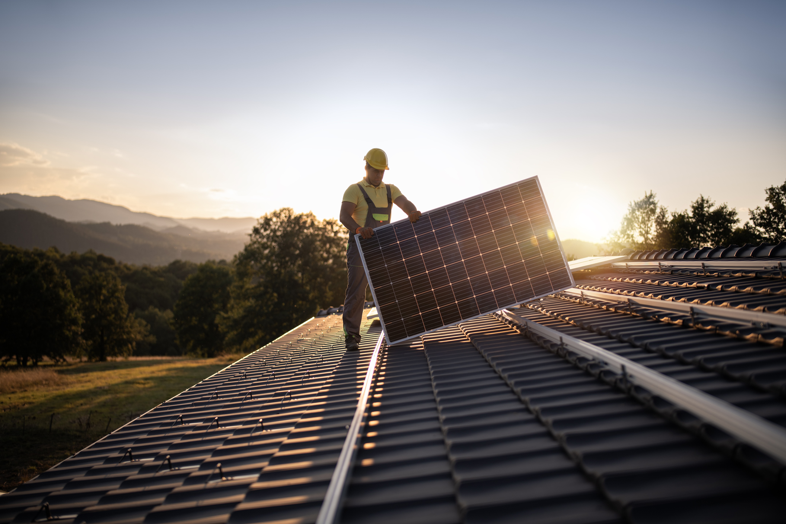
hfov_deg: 54.4
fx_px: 764
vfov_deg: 37.9
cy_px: 262
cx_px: 393
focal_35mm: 35
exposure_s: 1/2000
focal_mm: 35
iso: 64
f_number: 1.4
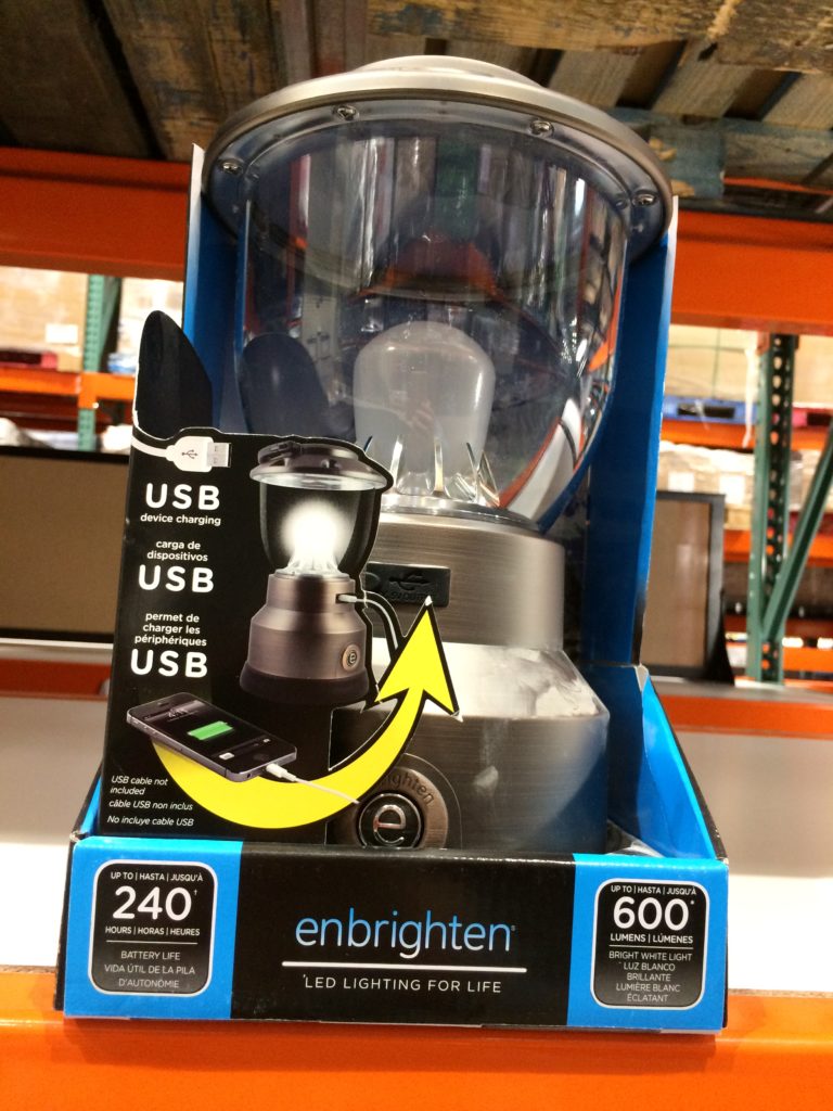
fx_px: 930
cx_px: 416
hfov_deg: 48.2
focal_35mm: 29
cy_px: 556
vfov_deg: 61.7
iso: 200
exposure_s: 1/30
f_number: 2.2
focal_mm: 4.15
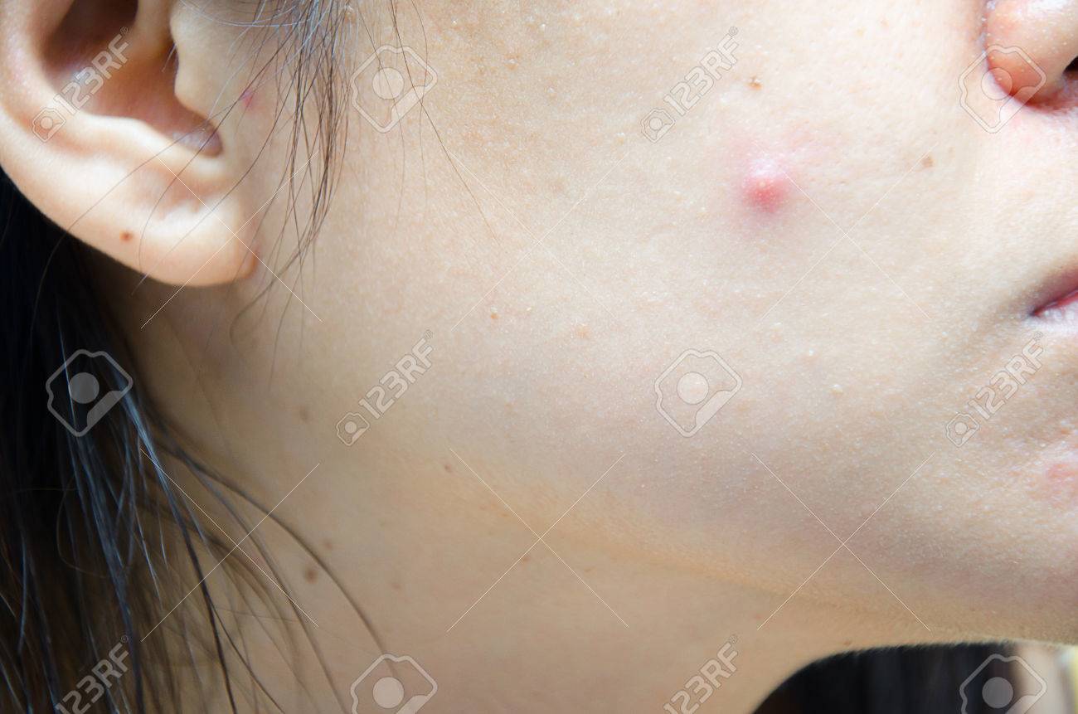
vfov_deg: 8.7
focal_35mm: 158
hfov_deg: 13.1
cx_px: 539
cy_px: 357
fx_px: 4706
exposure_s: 1/100
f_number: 5.6
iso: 200
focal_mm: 105
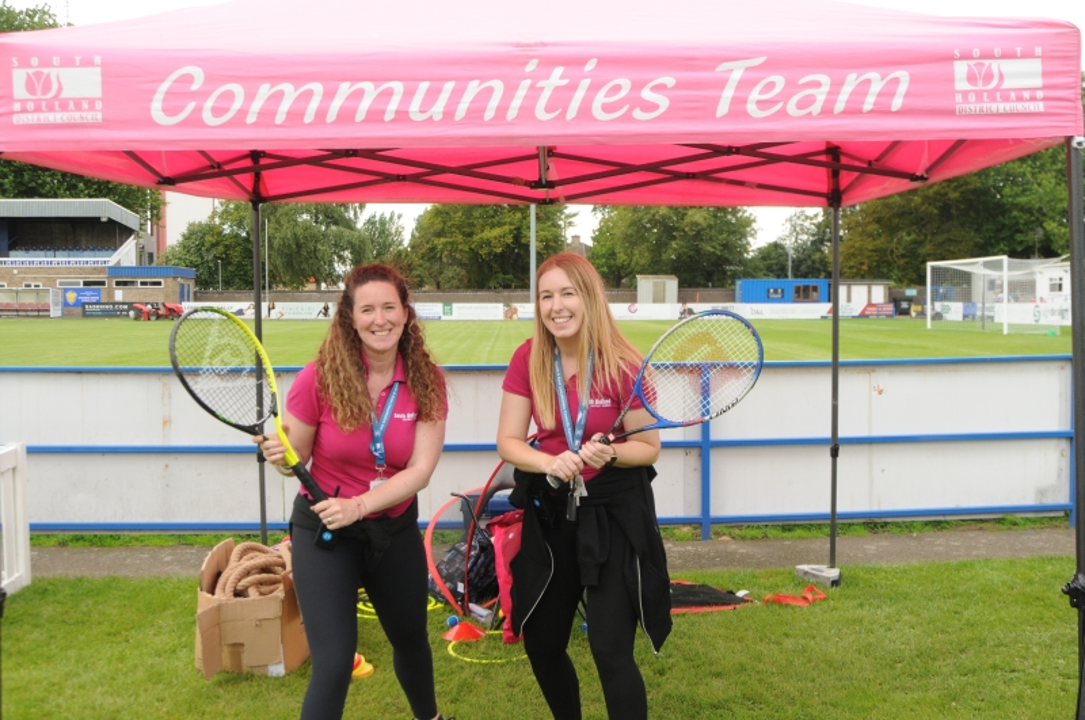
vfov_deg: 31.8
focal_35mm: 42
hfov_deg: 46.5
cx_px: 542
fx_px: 1264
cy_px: 360
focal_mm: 28
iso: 500
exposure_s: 1/320
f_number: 10
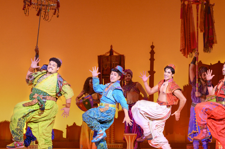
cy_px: 73
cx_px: 128
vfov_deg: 7.1
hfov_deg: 10.7
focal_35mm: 192
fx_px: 1199
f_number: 5.6
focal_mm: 155
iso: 3200
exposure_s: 1/250
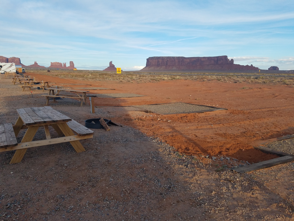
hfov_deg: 67.3
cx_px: 147
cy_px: 110
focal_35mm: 26
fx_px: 221
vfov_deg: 53.1
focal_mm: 4.2
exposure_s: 1/1152
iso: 50
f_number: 1.7
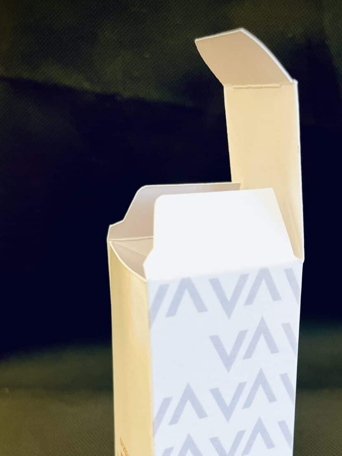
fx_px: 593
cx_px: 224
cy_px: 354
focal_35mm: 45
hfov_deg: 32.0
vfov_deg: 40.6
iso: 80
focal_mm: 5.1
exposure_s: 1/100
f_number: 1.6
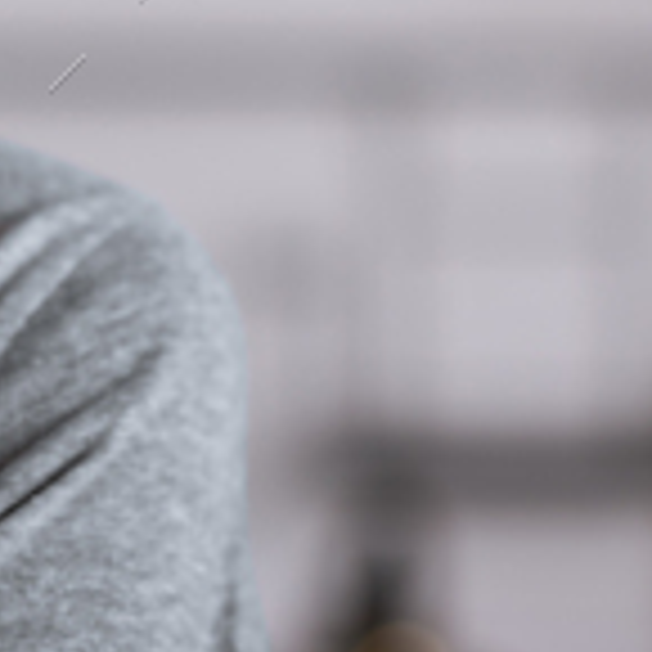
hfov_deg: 5.9
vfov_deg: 5.9
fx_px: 6286
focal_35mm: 295
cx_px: -270
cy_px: -76
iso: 100
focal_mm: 85
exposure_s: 1/200
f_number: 2.5
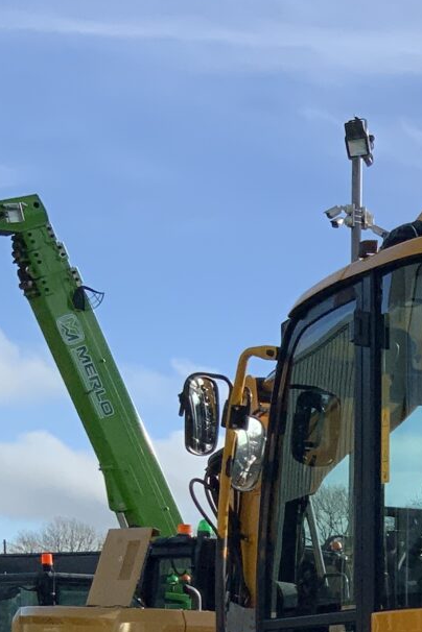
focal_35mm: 102
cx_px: 763
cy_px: 738
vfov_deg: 19.0
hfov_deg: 12.3
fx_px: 1793
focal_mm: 3
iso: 16
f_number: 1.8
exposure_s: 1/2427
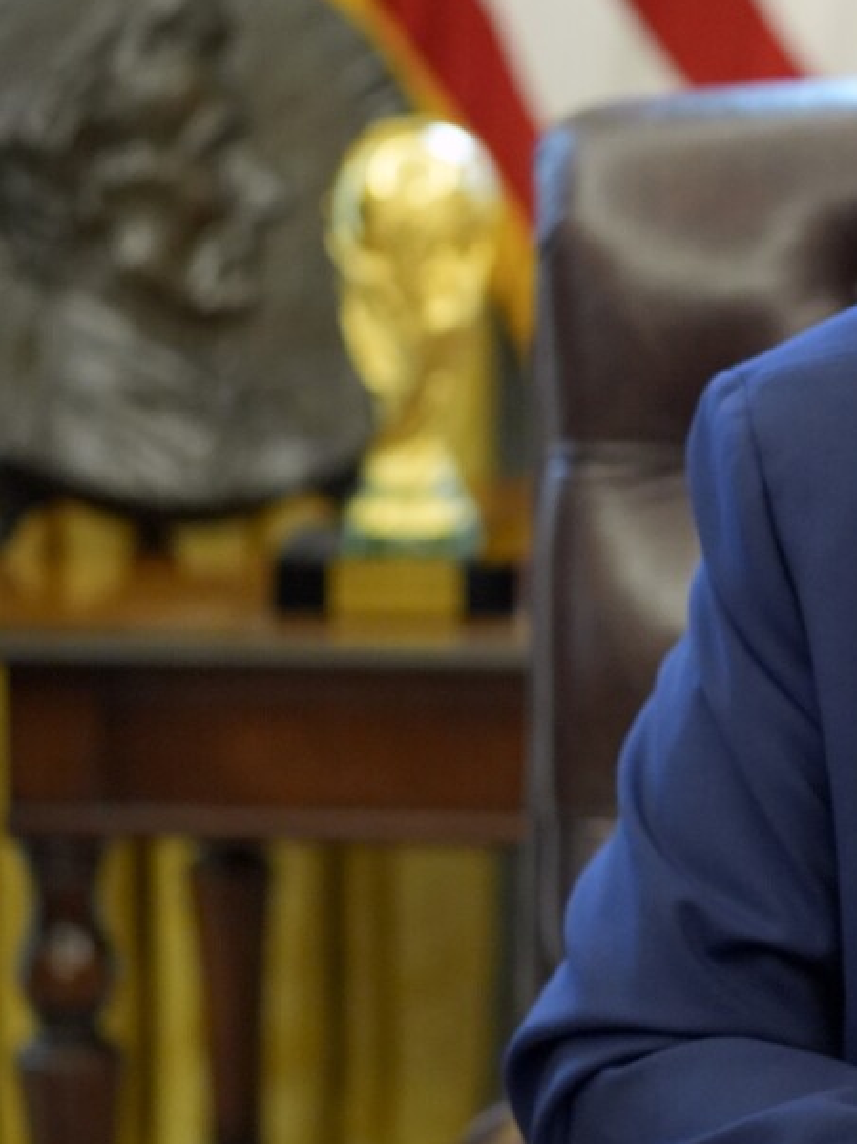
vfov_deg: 11.8
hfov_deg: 8.7
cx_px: 1325
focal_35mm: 167
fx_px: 5515
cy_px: 599
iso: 2000
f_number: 2.8
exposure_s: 1/400
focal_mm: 70
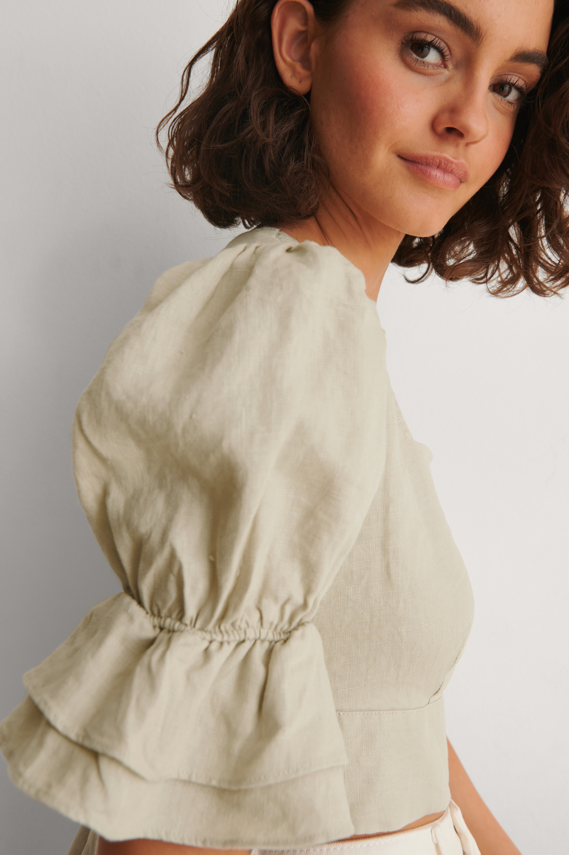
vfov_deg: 46.4
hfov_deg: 31.9
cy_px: 428
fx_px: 997
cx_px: 284
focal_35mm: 42
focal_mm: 42
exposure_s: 1/160
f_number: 8
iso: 320
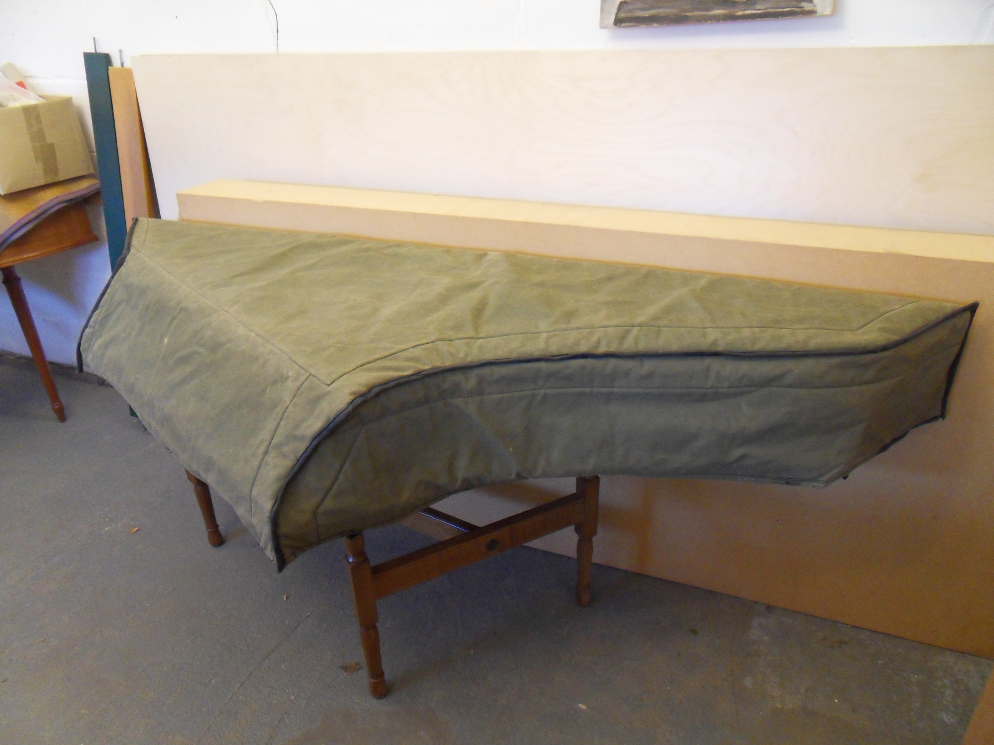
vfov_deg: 56.8
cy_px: 372
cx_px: 497
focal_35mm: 24
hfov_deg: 71.6
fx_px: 689
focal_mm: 4.2
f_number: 3.3
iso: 400
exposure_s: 1/20
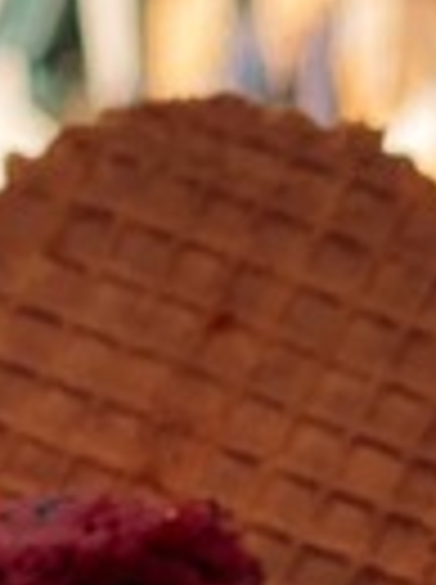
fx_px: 5308
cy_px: 655
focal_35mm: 315
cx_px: -409
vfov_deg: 6.3
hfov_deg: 4.6
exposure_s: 1/571
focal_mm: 6
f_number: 2
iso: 20
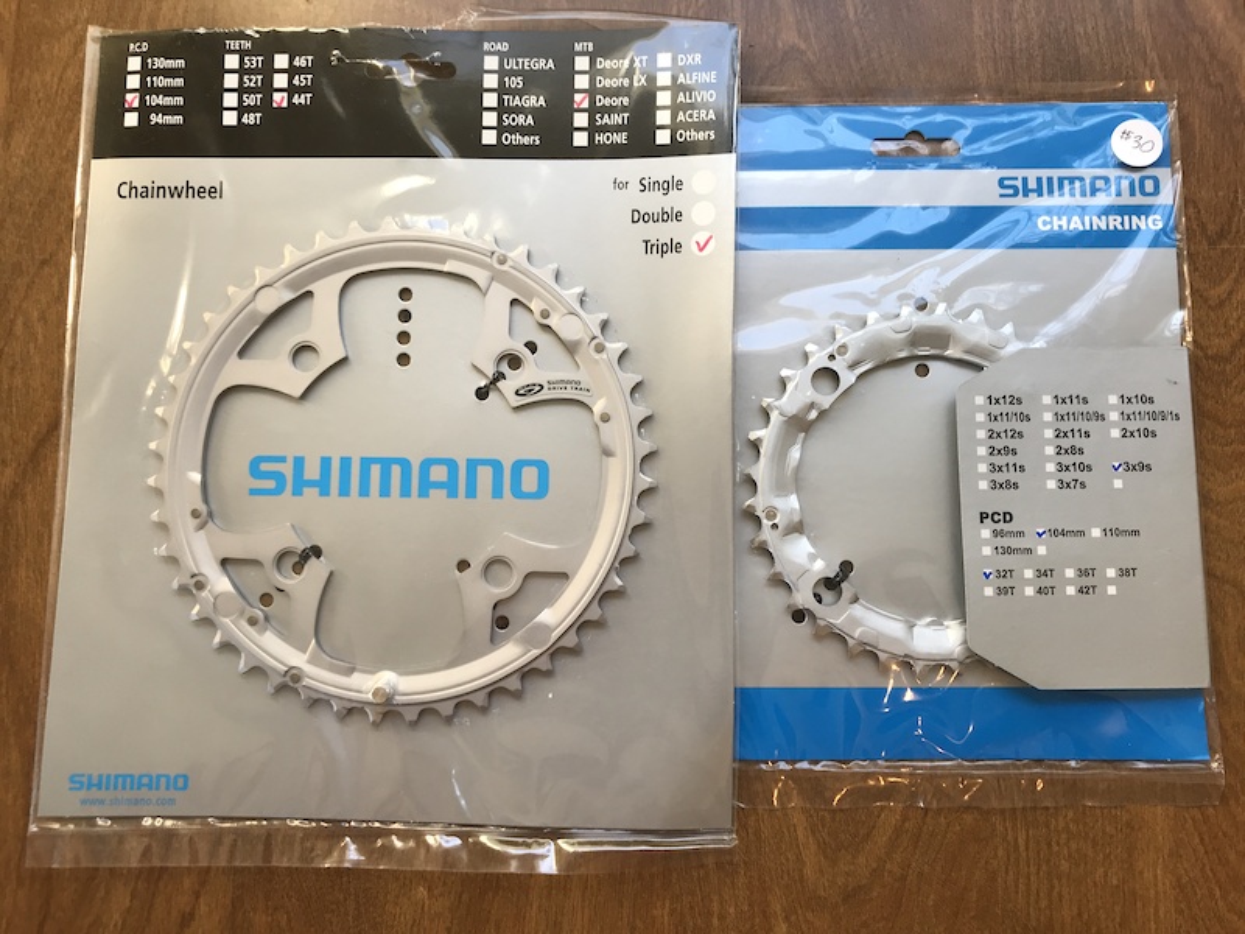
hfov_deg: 63.4
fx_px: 1007
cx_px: 622
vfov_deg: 49.7
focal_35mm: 28
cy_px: 467
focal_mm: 3.99
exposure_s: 1/60
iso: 25
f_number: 1.8
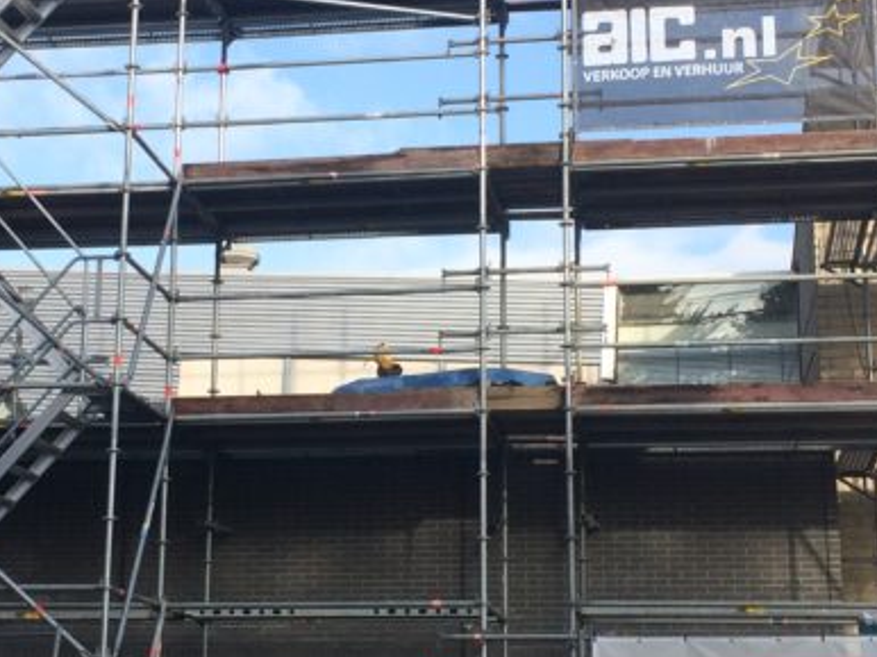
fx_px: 1950
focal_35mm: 77
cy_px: 284
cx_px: 345
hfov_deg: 25.3
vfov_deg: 19.1
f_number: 2.2
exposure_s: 1/1001
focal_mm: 4.15
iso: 32
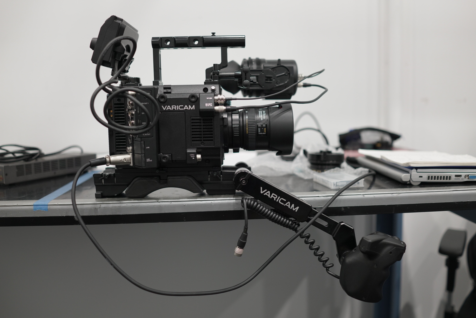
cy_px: 159
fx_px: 463
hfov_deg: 54.4
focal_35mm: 35
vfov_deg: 37.9
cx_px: 238
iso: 800
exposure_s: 1/40
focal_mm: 35
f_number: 2
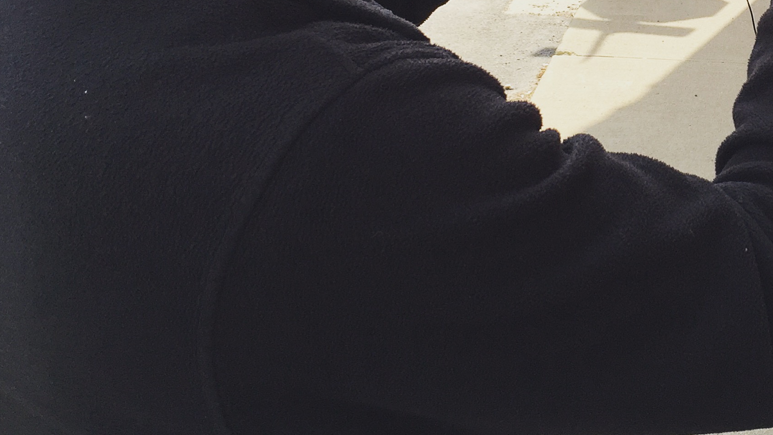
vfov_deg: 19.0
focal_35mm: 61
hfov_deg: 32.4
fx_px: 1250
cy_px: -39
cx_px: 721
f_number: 2.2
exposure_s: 1/842
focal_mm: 4.15
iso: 32
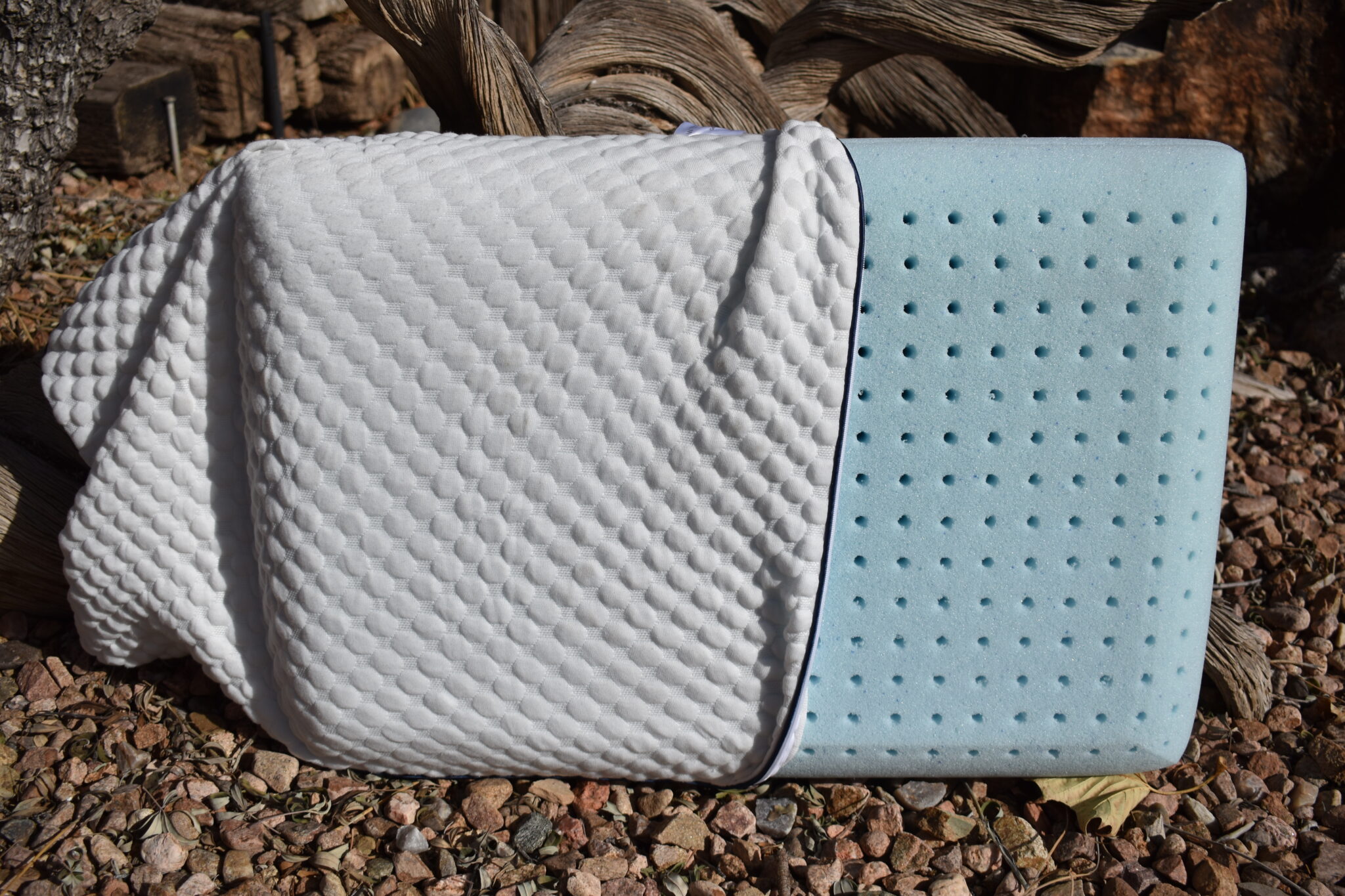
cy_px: 448
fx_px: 1345
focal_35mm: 36
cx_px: 672
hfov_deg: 53.1
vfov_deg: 36.9
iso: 100
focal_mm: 24
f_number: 5
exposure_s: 1/2500
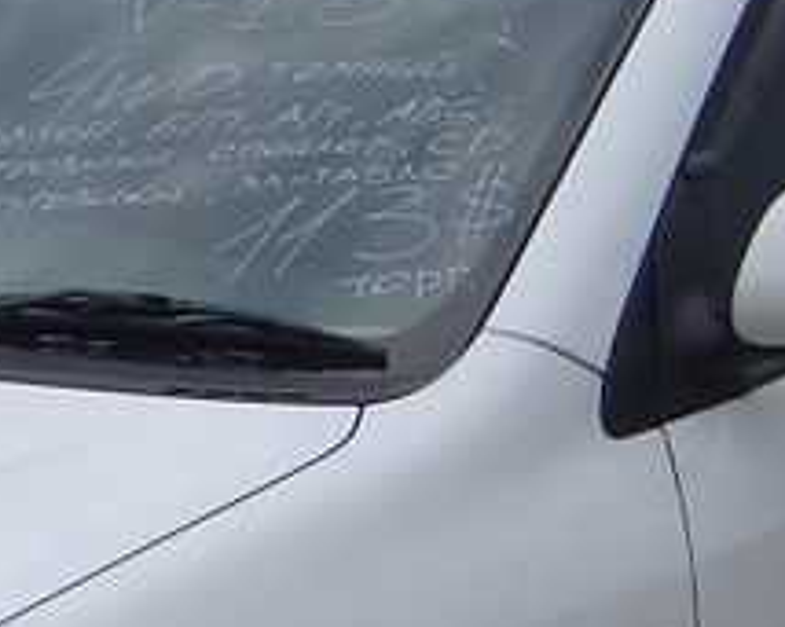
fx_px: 4226
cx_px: 88
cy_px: 884
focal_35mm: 182
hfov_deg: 10.6
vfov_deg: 8.3
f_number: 4.8
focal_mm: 8
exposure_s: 1/800
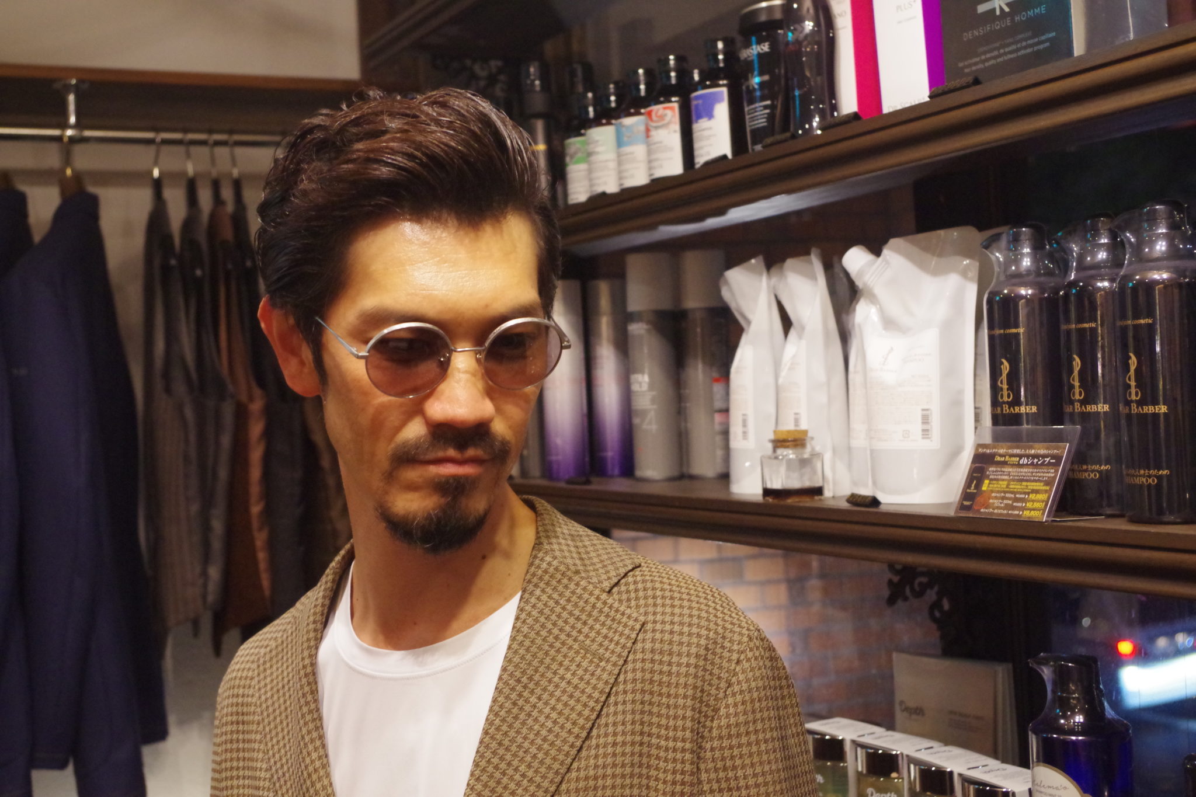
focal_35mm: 46
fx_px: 1528
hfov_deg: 42.7
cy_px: 398
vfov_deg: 29.2
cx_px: 598
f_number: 5
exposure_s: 1/40
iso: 3200
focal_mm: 30.63
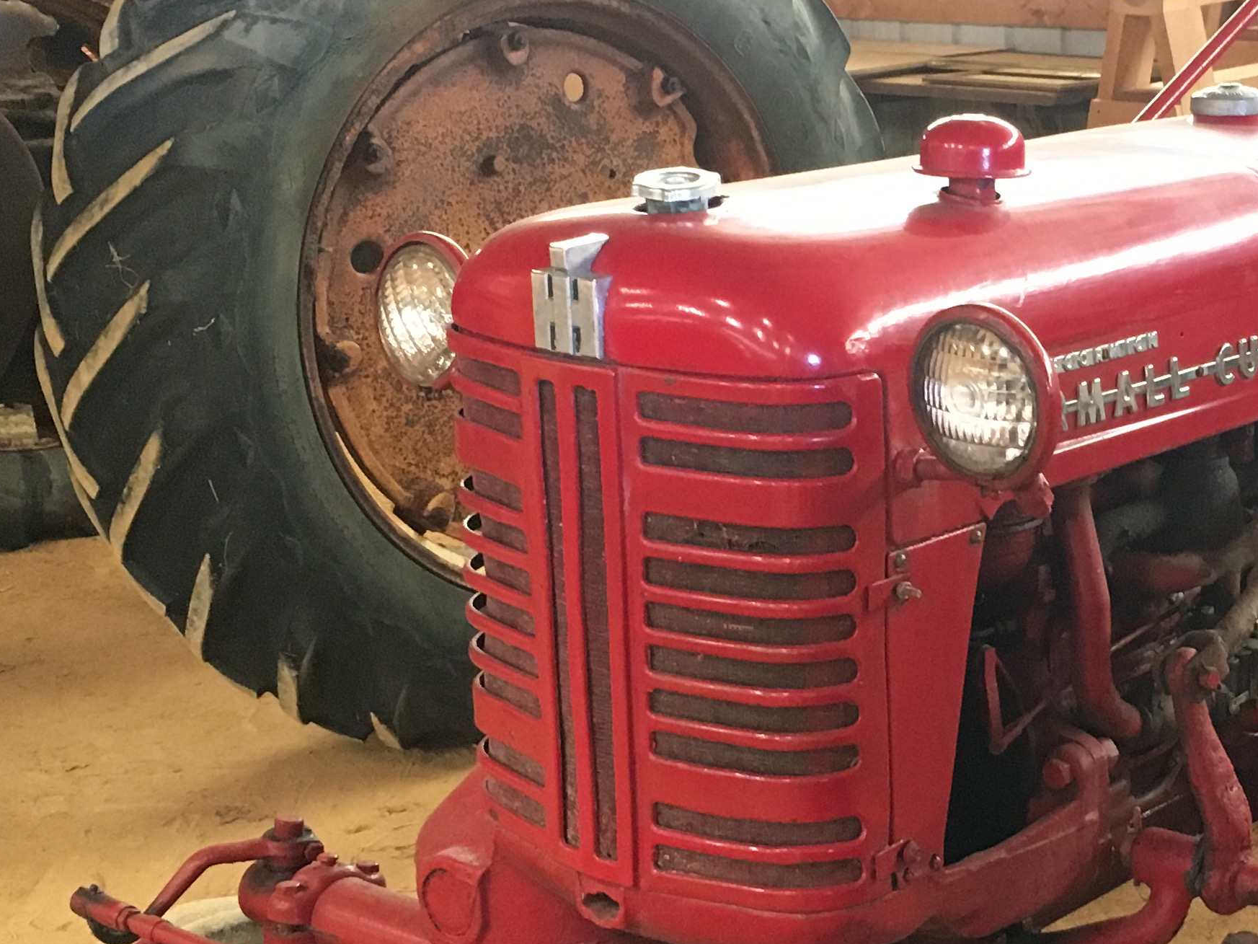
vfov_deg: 21.9
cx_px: 1057
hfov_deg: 28.2
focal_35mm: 67
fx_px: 2435
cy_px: 531
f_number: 2.2
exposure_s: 1/15
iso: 200
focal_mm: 4.15
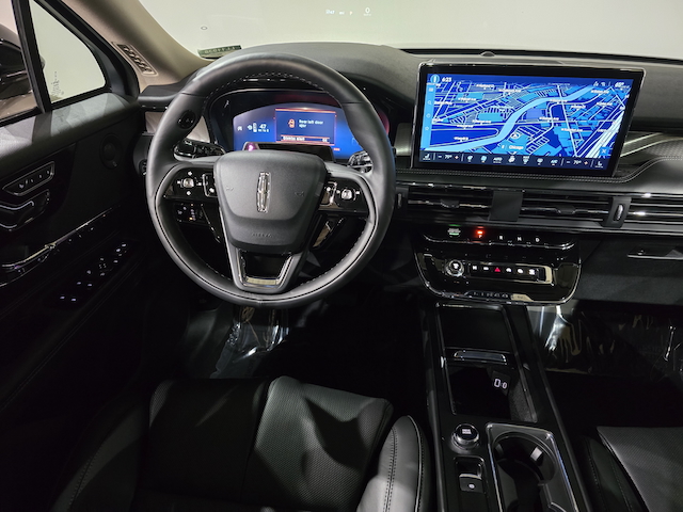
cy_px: 256
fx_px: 454
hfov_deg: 73.9
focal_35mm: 23
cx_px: 342
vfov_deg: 58.9
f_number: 1.7
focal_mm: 6.3
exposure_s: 1/54
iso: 1600
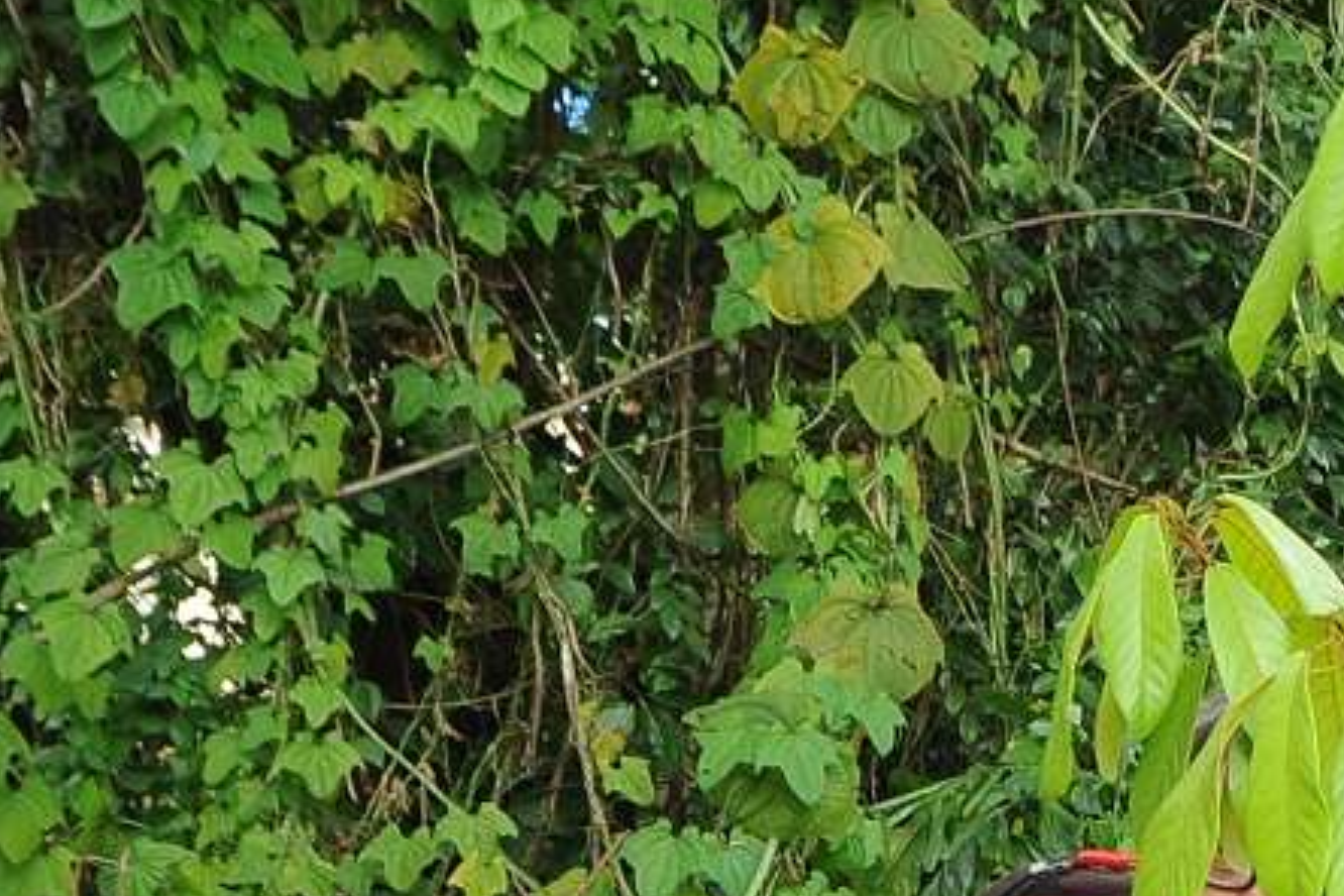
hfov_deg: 19.9
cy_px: 963
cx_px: 1958
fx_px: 3360
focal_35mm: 90
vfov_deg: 14.9
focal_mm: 20
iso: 800
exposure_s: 1/60
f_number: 8
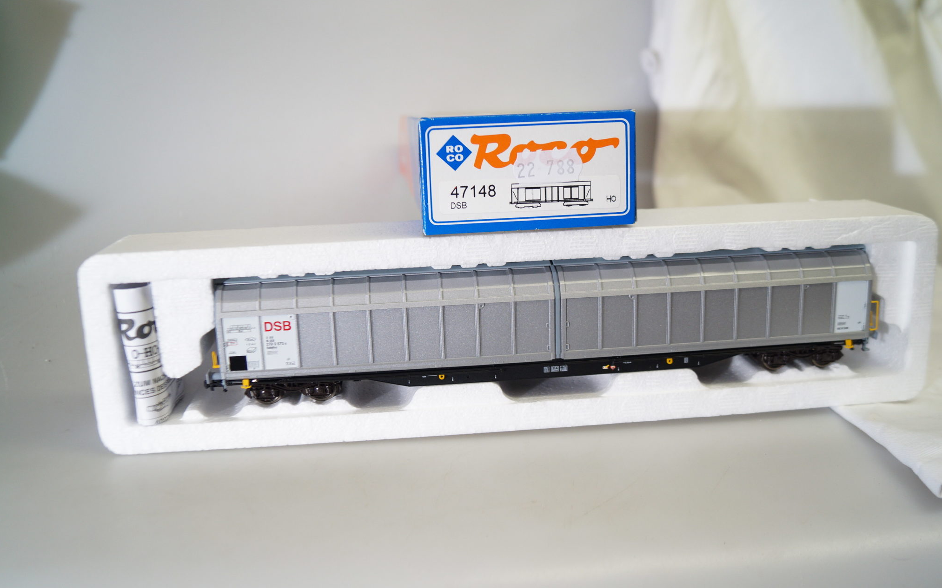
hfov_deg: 56.7
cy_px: 281
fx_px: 873
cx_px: 474
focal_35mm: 34
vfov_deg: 37.3
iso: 400
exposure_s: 1/160
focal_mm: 22
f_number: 4
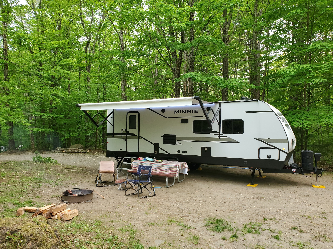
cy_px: 124
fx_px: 250
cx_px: 166
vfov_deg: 53.1
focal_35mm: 26
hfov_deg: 67.3
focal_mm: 4.3
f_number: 2.4
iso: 125
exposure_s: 1/50
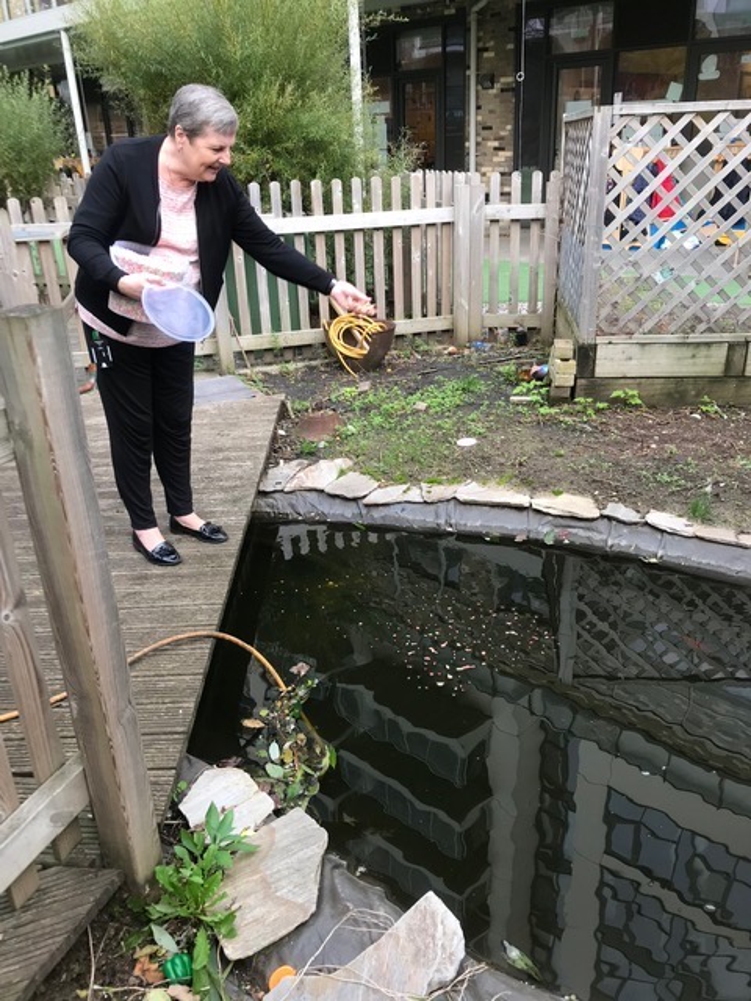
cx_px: 376
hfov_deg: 49.7
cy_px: 500
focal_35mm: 28
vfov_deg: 63.4
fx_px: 810
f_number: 1.8
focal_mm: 3.99
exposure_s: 1/101
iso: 20
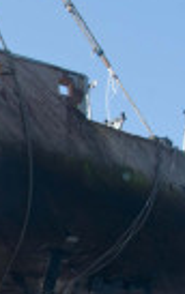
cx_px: -153
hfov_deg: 7.6
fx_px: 1343
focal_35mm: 167
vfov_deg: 12.3
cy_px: 326
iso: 200
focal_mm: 24
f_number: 16
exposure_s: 1/100
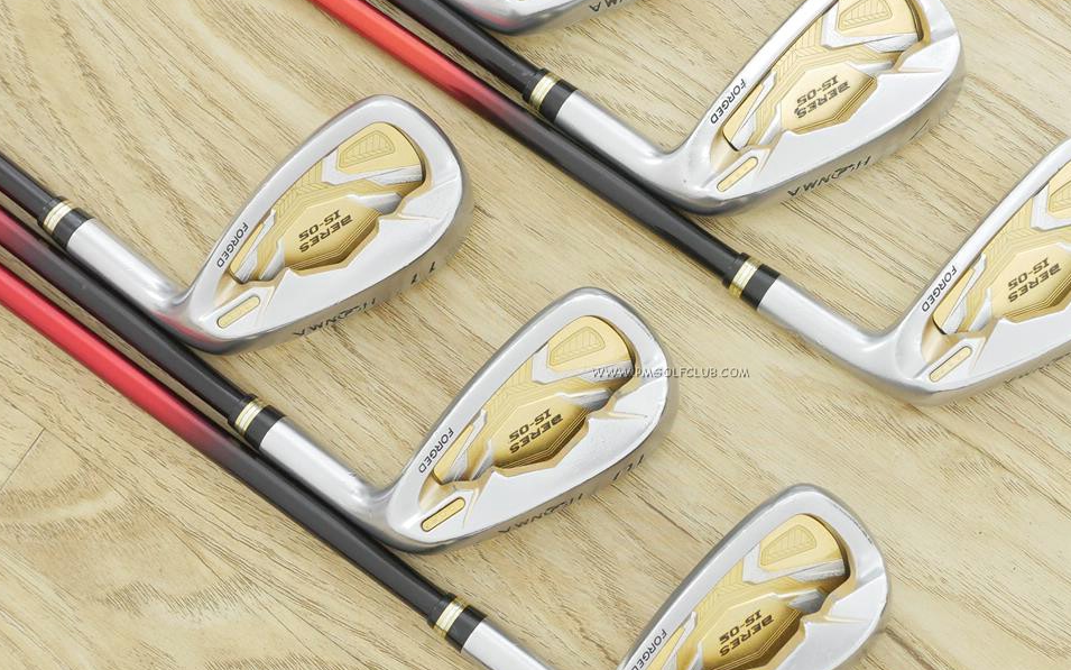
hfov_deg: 28.9
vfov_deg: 18.3
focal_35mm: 71
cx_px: 670
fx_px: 2072
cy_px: 270
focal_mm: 25
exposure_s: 1/40
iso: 1600
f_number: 4.5
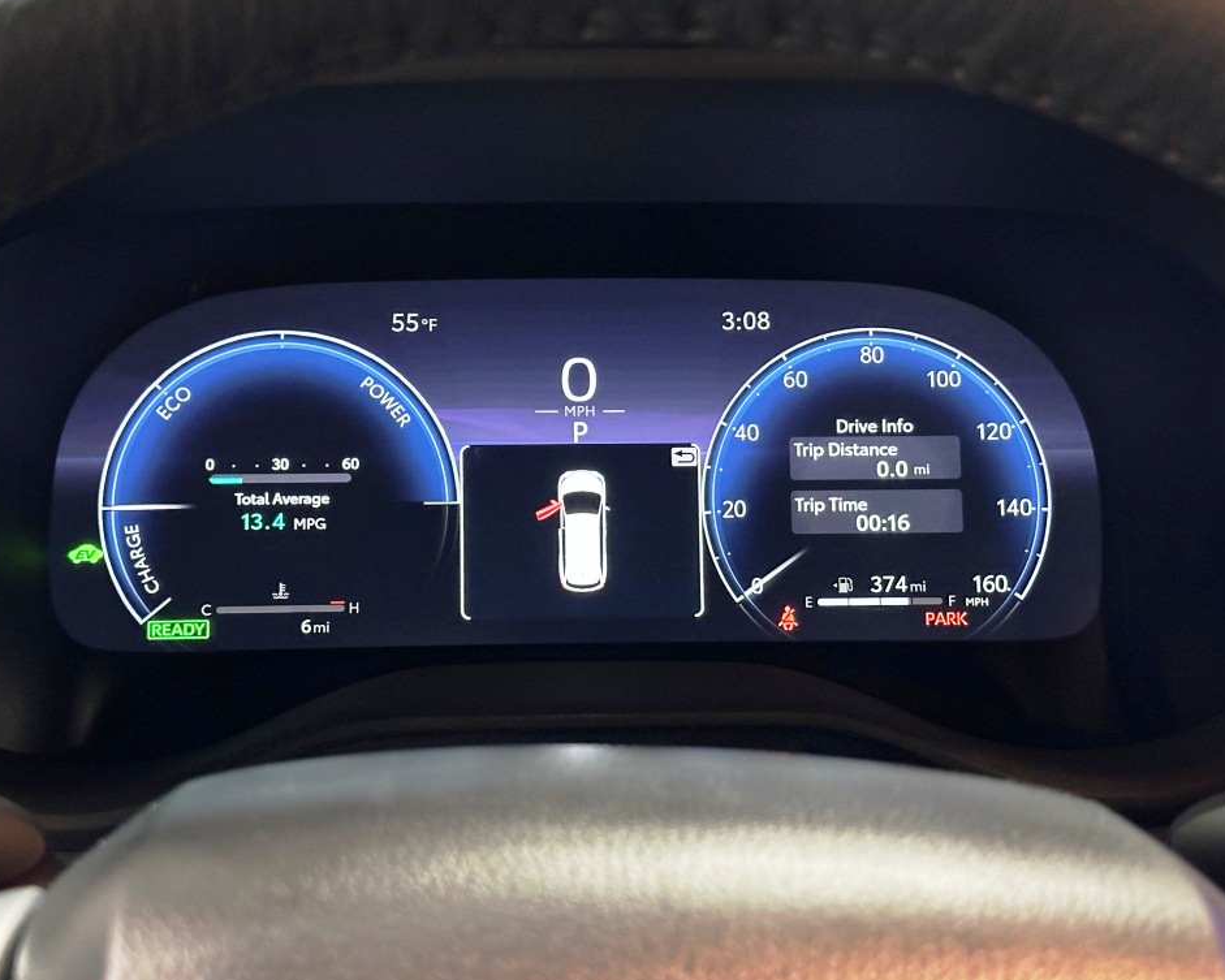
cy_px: 489
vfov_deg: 29.7
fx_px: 1849
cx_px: 566
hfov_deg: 36.6
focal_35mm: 51
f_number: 1.78
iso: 640
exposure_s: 1/24
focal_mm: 6.86
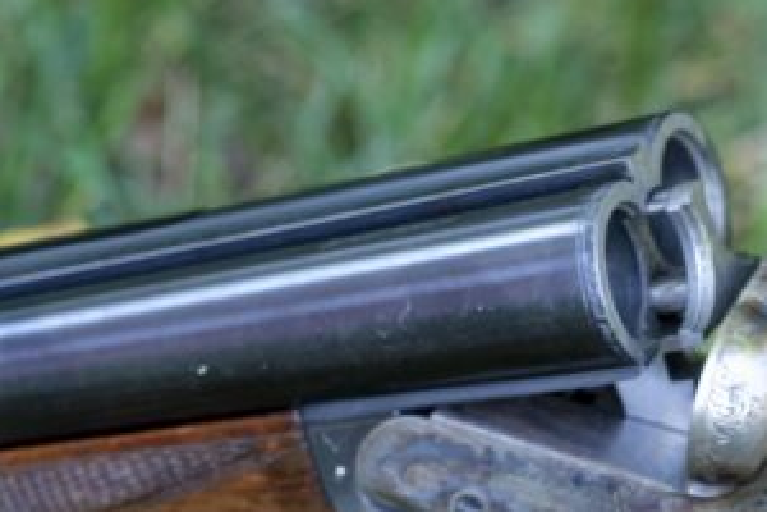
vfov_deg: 4.7
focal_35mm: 290
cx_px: 816
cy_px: 506
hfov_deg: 7.1
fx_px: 6178
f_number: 5.6
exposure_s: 1/100
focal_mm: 85
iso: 1250
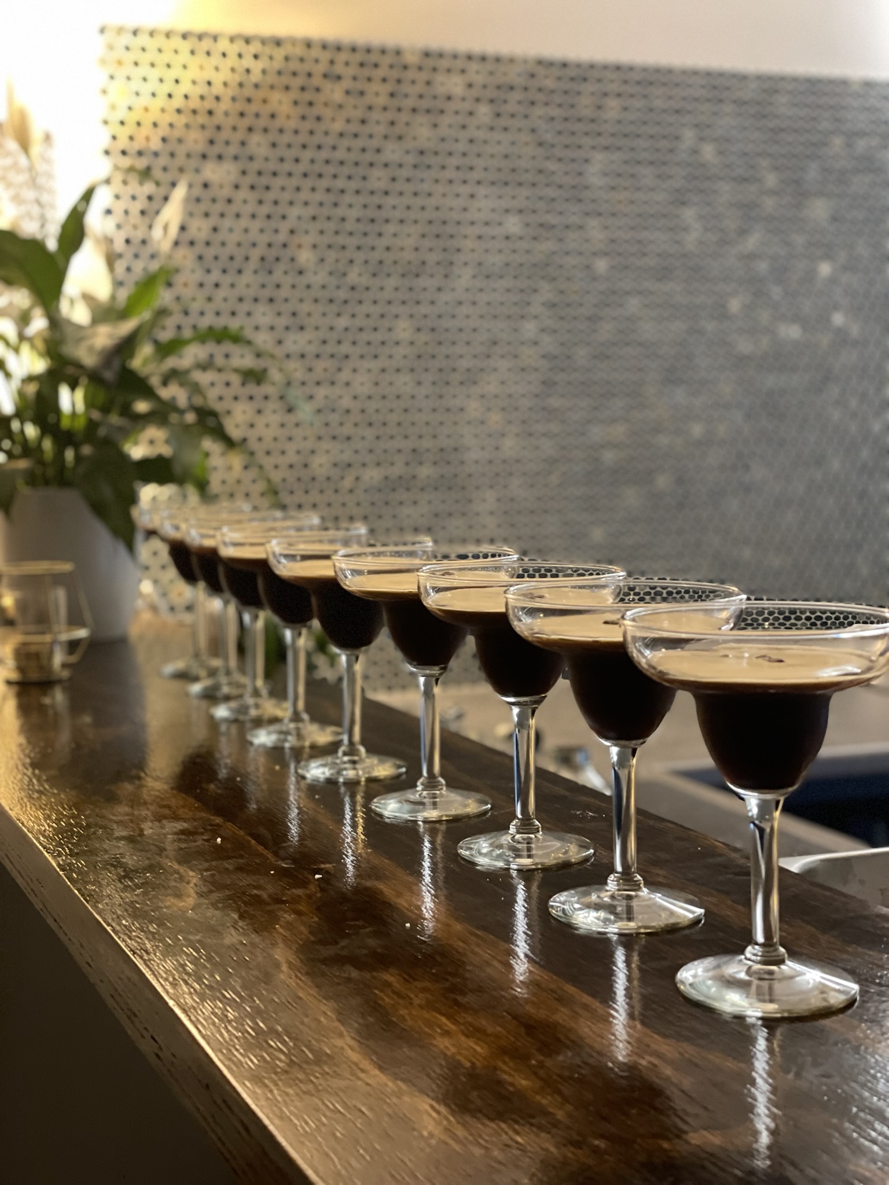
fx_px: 1781
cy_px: 592
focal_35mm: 52
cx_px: 444
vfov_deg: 36.8
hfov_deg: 28.0
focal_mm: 6
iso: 500
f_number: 2
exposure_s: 1/20
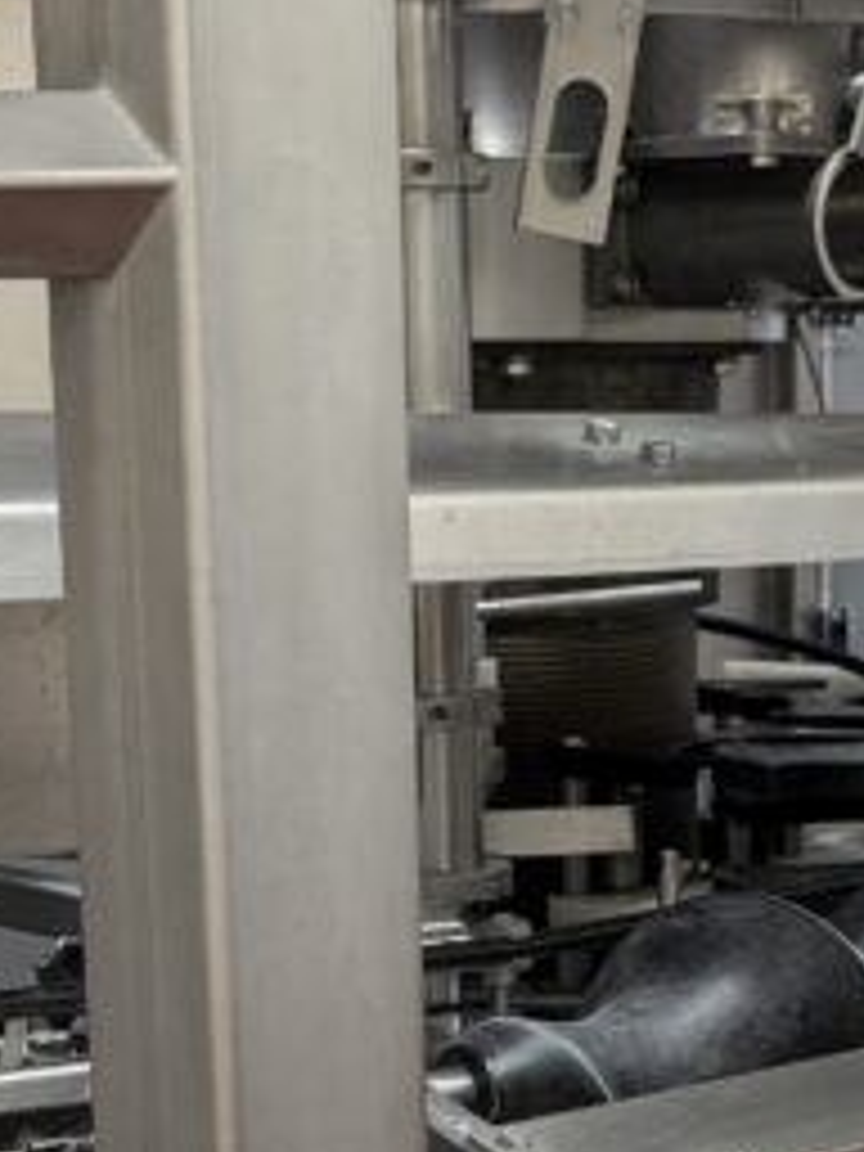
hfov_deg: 15.3
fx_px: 3195
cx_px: 623
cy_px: 1251
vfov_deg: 19.6
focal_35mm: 96
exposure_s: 1/104
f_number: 1.68
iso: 590
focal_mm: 6.9
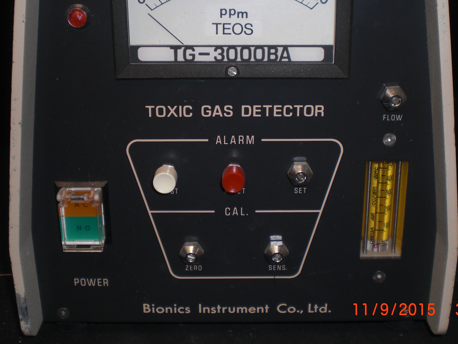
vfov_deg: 29.6
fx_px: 648
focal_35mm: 49
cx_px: 252
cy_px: 133
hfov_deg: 38.9
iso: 64
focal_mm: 6.3
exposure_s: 1/60
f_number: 3.1
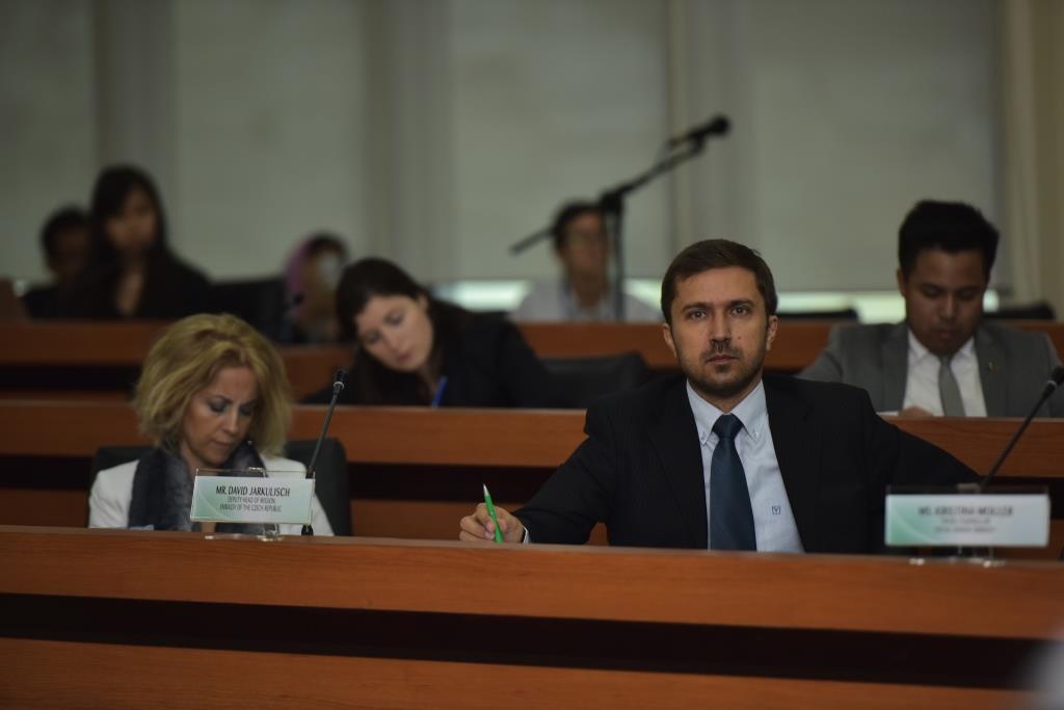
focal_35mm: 200
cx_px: 532
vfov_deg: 6.9
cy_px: 355
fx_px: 5912
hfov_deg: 10.3
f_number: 3.2
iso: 400
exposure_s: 1/200
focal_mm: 200
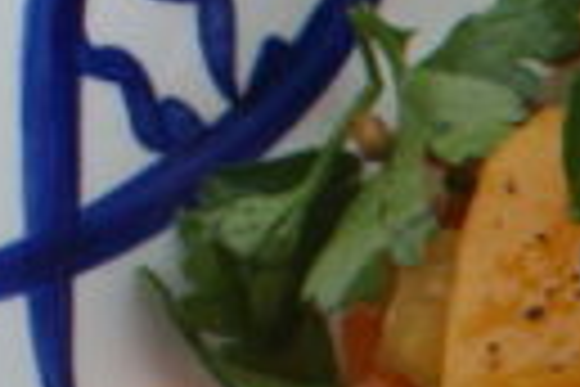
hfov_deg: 7.4
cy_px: 648
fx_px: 4221
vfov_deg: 5.2
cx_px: 1371
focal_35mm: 262
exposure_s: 1/50
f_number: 6.3
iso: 100
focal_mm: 22
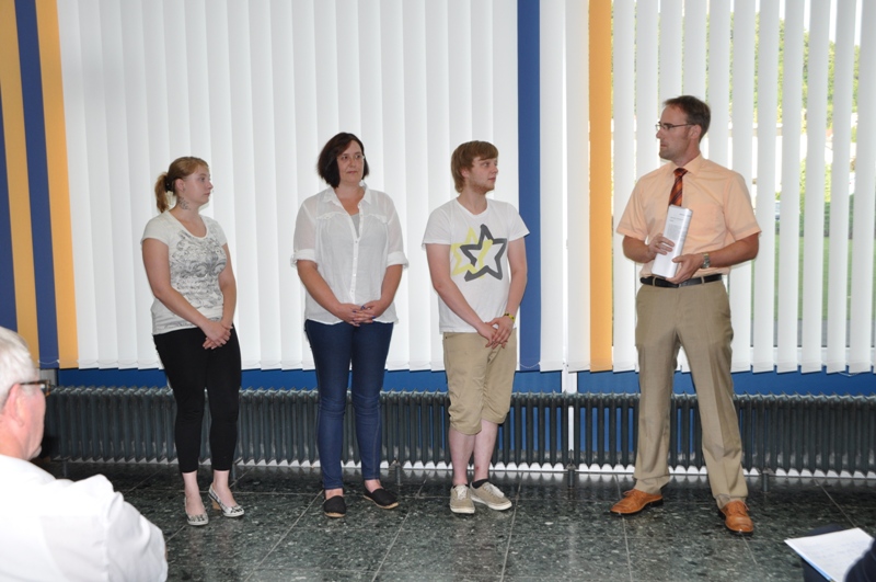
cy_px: 291
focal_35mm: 40
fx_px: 984
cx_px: 438
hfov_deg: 48.0
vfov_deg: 32.9
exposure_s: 1/100
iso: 400
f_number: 5
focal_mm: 27
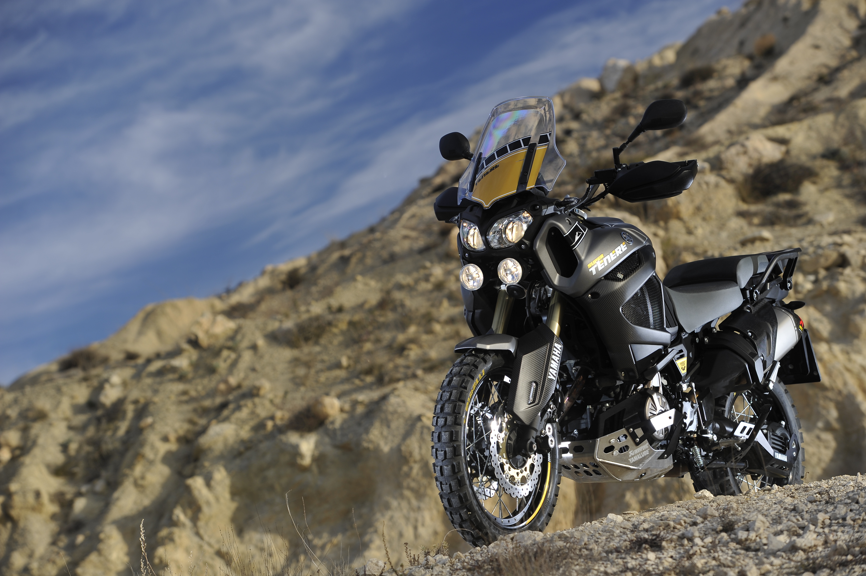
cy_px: 288
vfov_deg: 11.2
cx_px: 433
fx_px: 2933
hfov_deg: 16.8
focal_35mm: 122
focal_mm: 122
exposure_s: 1/250
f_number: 5
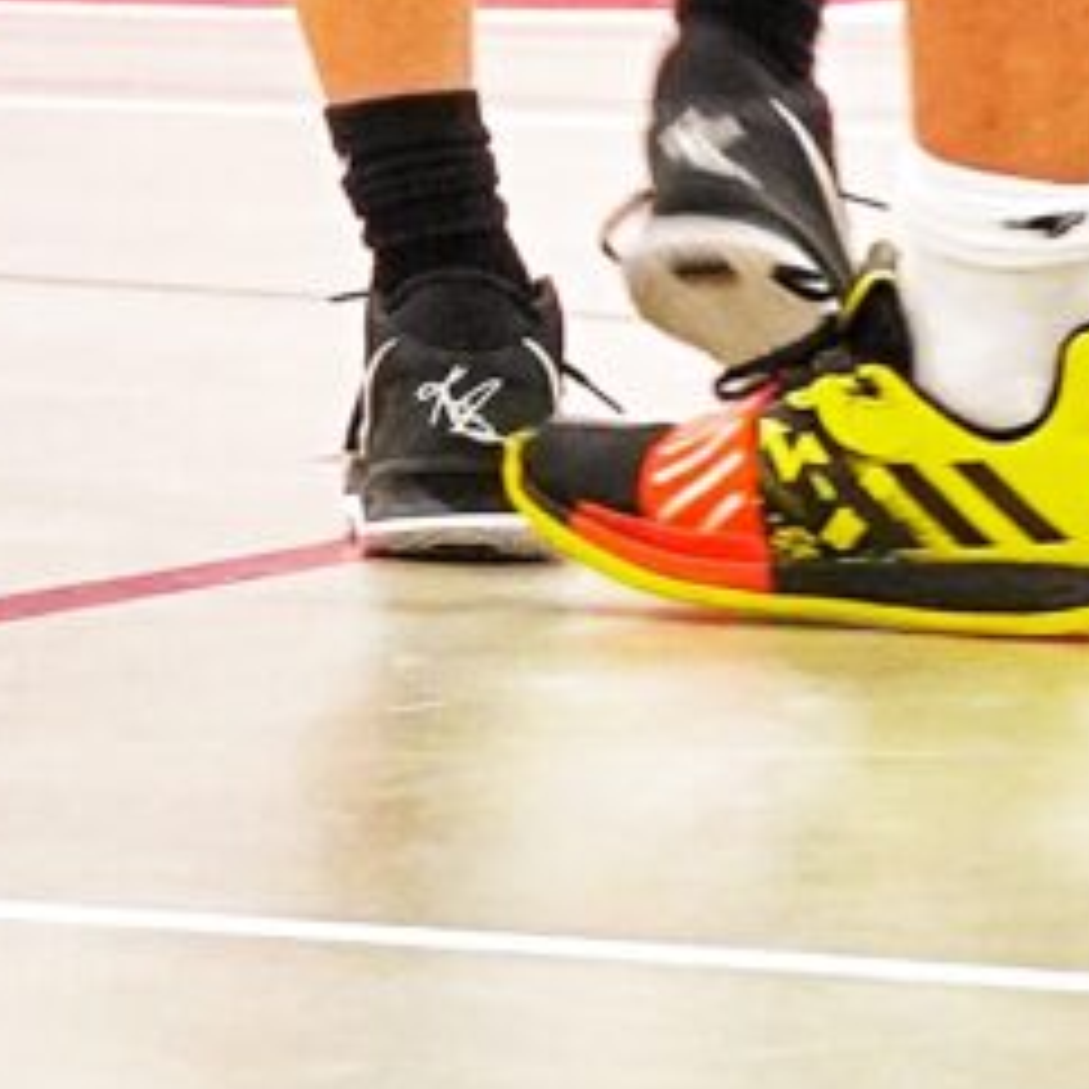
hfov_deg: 3.9
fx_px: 15020
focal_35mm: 422
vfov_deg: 4.0
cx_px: -2871
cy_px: -2365
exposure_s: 1/125
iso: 1600
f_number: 4.5
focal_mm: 47
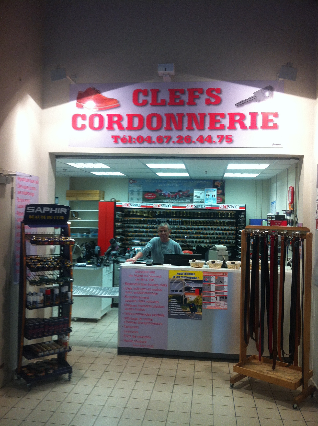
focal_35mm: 35
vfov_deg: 52.7
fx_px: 430
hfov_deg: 40.6
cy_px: 213
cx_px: 159
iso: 100
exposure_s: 1/24
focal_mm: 3.85
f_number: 2.8
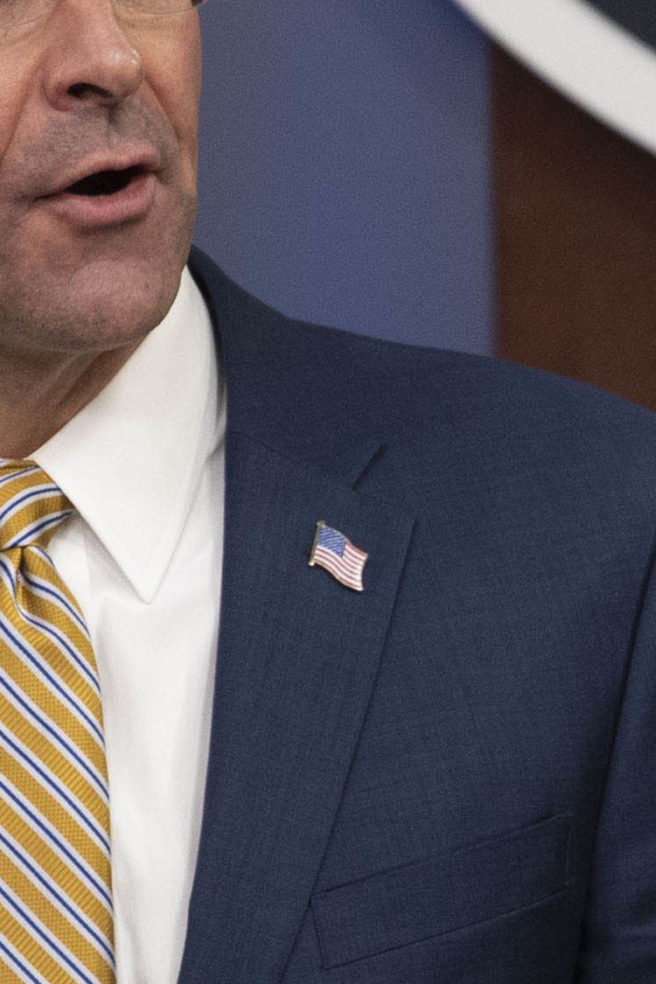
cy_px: 777
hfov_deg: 1.5
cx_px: 1214
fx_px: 24735
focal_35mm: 905
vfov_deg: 2.3
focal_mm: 170
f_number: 4
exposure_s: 1/320
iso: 2000
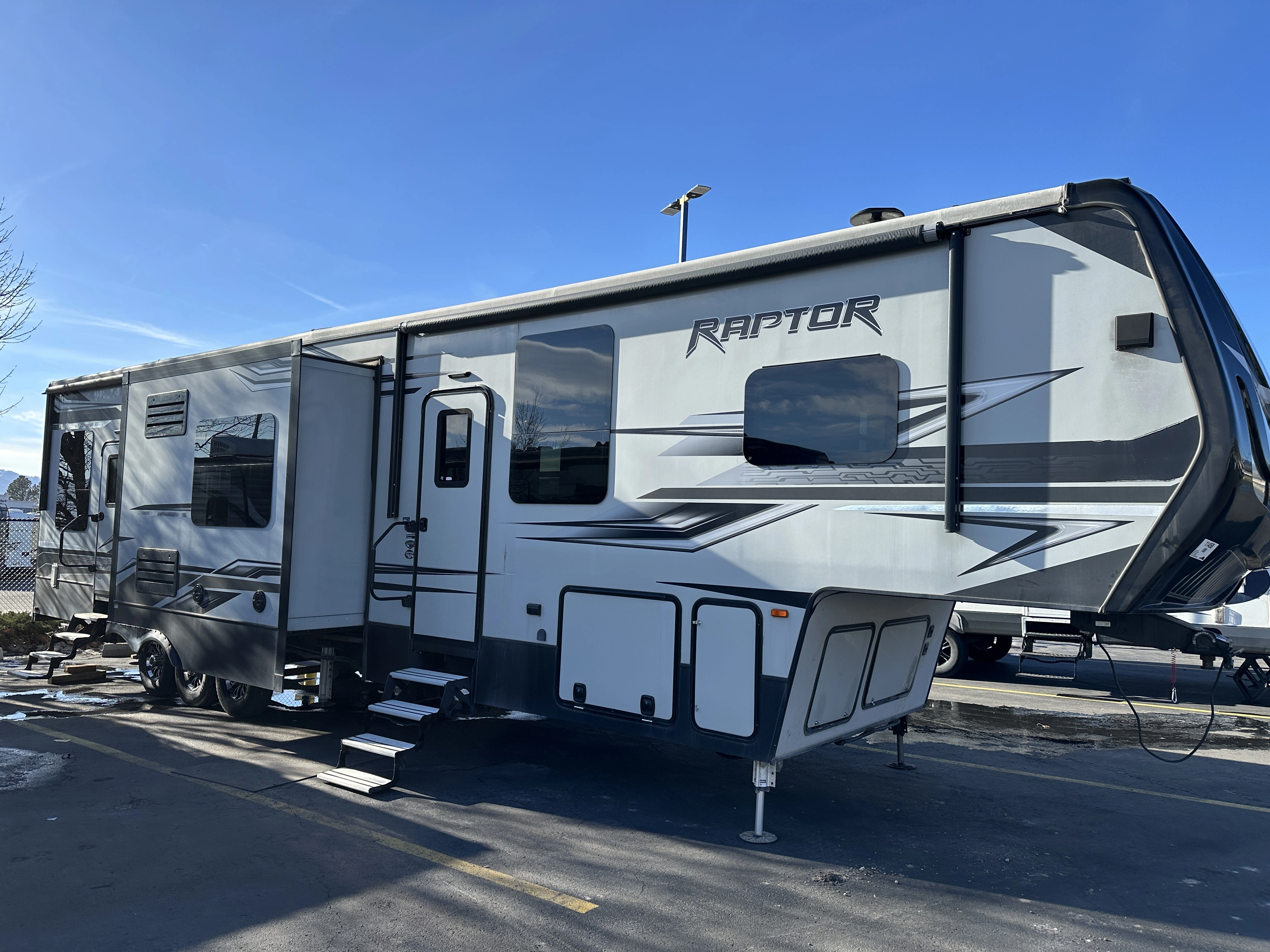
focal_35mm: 24
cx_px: 635
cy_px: 476
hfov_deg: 71.6
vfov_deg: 56.8
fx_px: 881
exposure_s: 1/2732
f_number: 1.78
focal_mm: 6.86
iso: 80
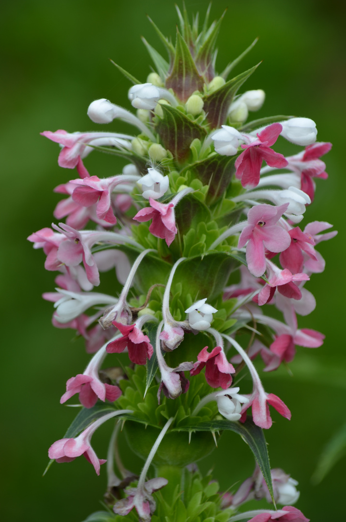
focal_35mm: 270
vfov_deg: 7.6
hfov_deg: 5.1
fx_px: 3911
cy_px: 261
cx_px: 173
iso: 100
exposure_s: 1/125
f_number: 8
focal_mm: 180
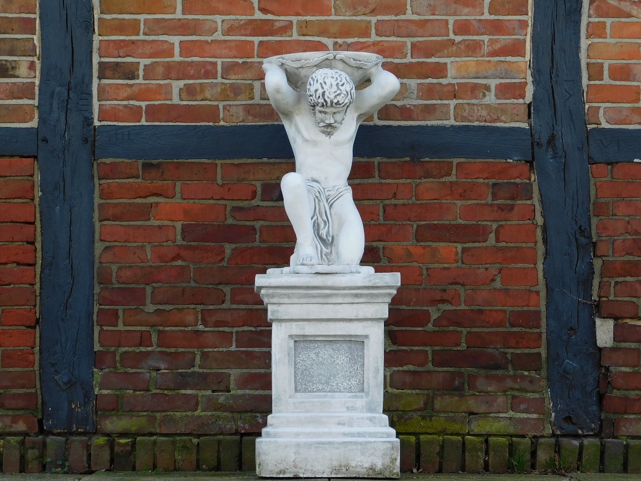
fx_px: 2481
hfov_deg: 14.7
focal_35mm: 134
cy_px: 240
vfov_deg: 11.1
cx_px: 320
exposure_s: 1/80
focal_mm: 23.7
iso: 125
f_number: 5
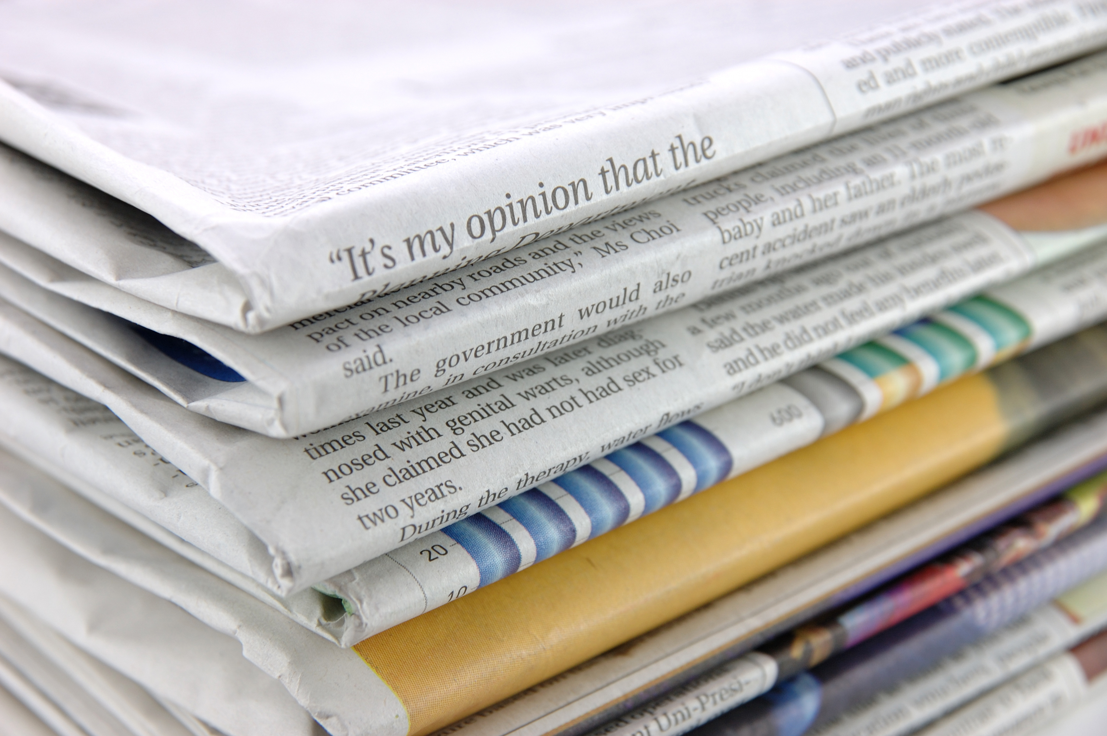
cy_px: 368
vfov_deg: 13.0
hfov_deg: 19.5
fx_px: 3226
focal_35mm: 105
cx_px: 554
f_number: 8
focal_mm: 70
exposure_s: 1/13
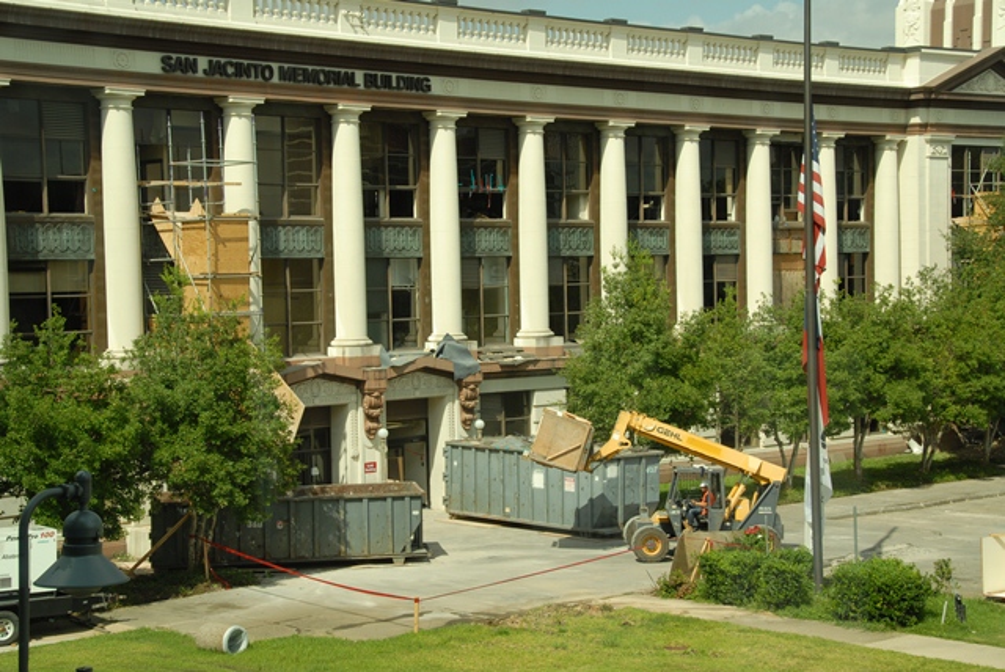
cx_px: 502
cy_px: 336
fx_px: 1928
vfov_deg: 19.8
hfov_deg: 29.2
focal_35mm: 69
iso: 125
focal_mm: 46
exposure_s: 1/160
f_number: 9
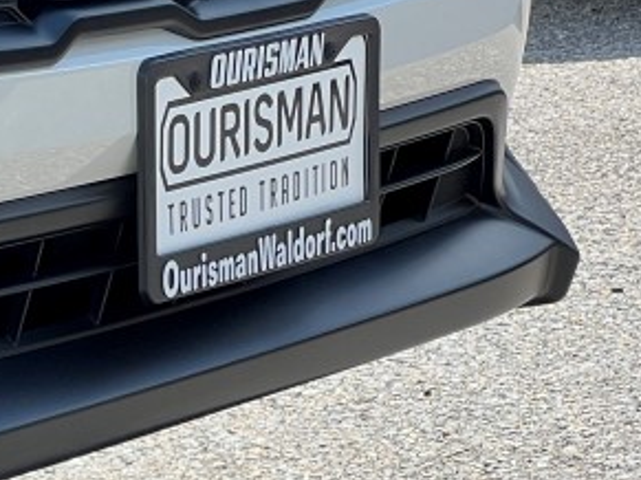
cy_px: 218
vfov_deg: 5.5
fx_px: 5016
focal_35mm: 271
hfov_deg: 7.1
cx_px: -438
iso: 32
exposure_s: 1/394
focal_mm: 9
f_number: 2.8
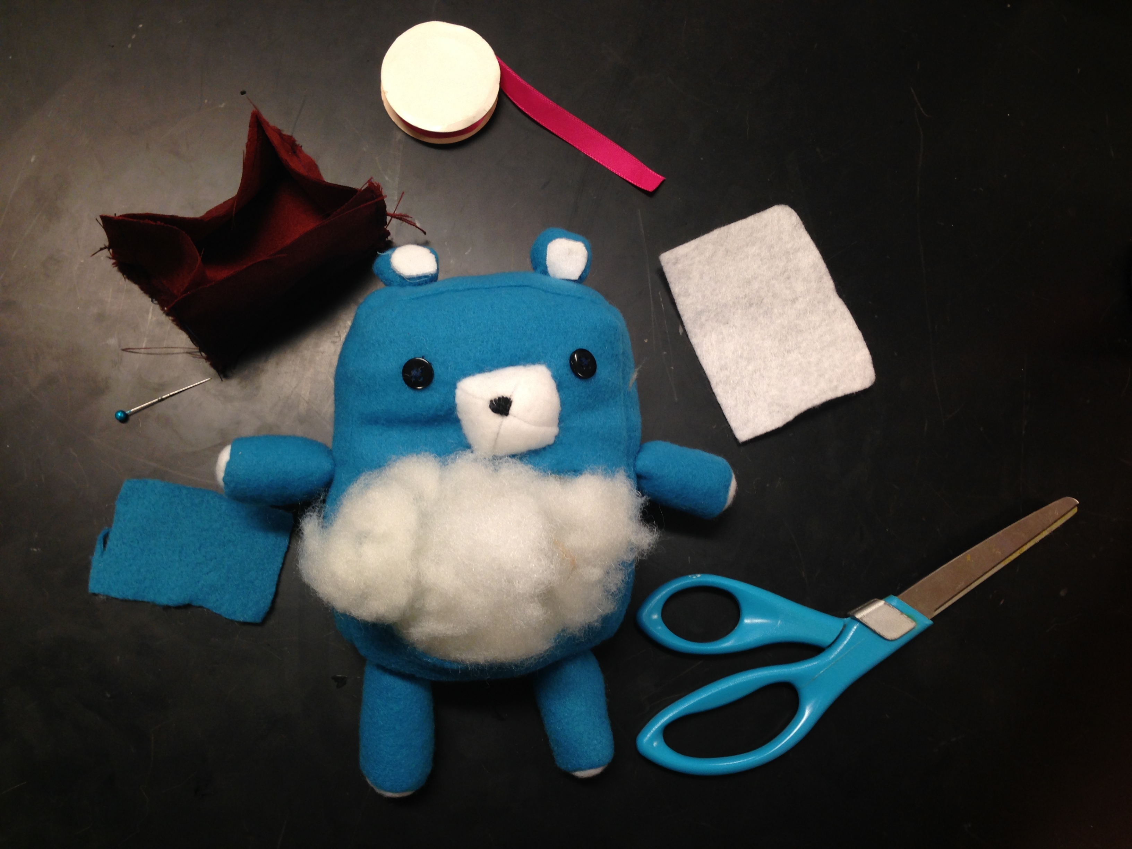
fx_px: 1079
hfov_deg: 55.4
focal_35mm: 33
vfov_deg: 42.9
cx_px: 566
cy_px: 424
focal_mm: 4.12
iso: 50
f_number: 2.4
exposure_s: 1/24
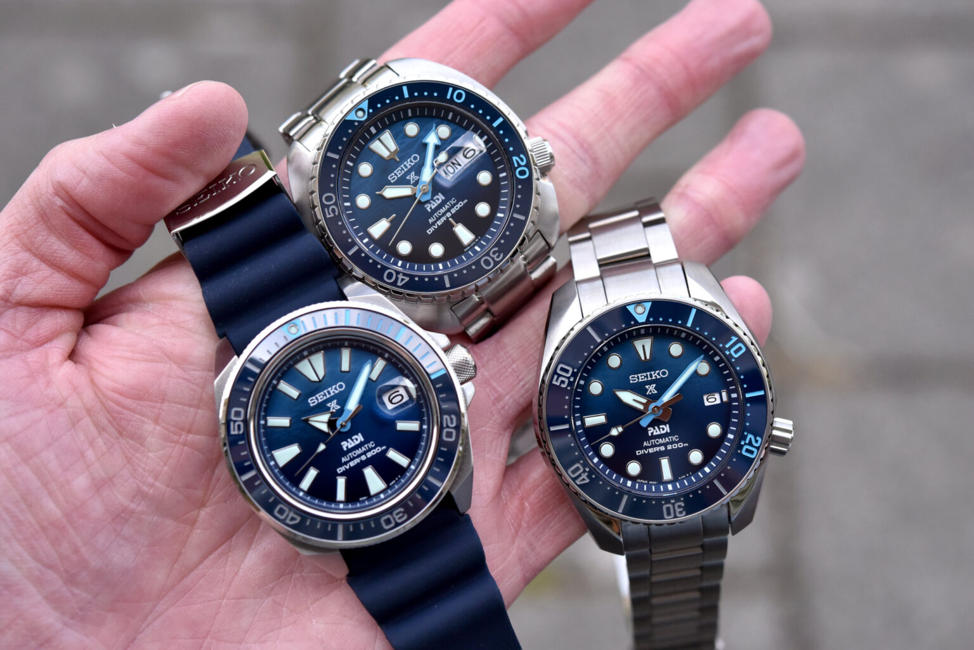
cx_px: 487
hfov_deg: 33.4
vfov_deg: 22.6
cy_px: 325
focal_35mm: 60
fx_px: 1623
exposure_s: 1/3200
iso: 2000
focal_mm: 60
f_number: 5.6
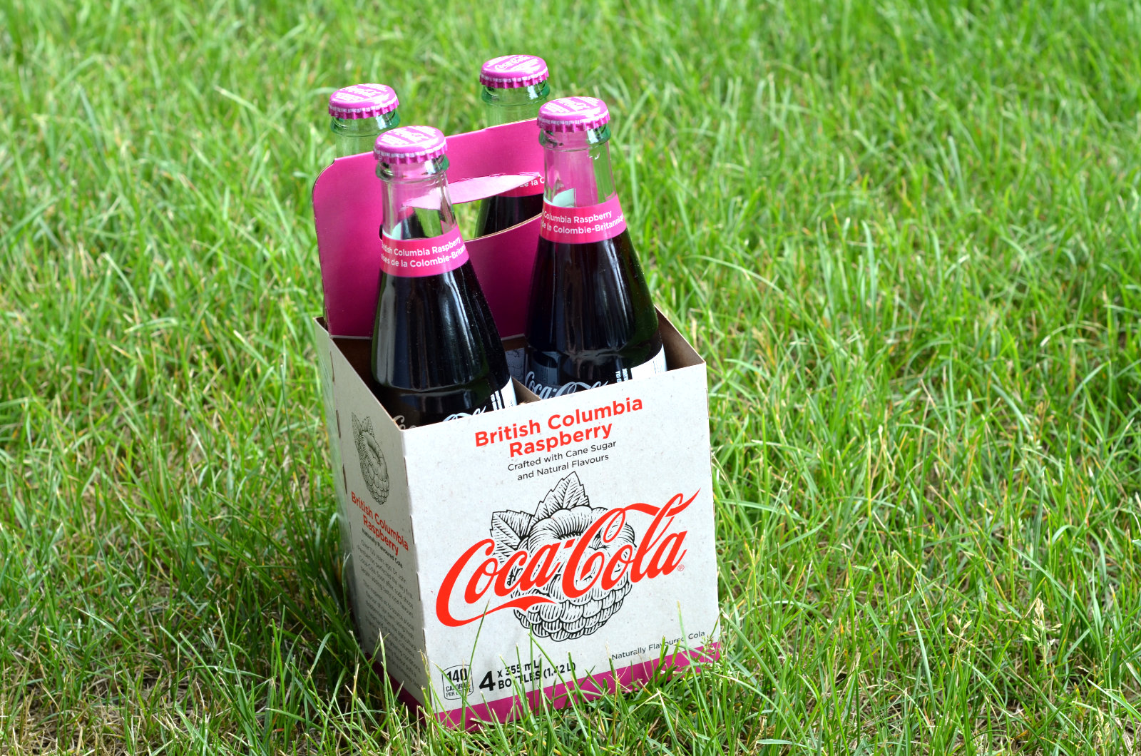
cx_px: 570
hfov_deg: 27.0
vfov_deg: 18.1
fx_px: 2372
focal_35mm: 75
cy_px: 378
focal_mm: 50
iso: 200
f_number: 6.3
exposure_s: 1/160
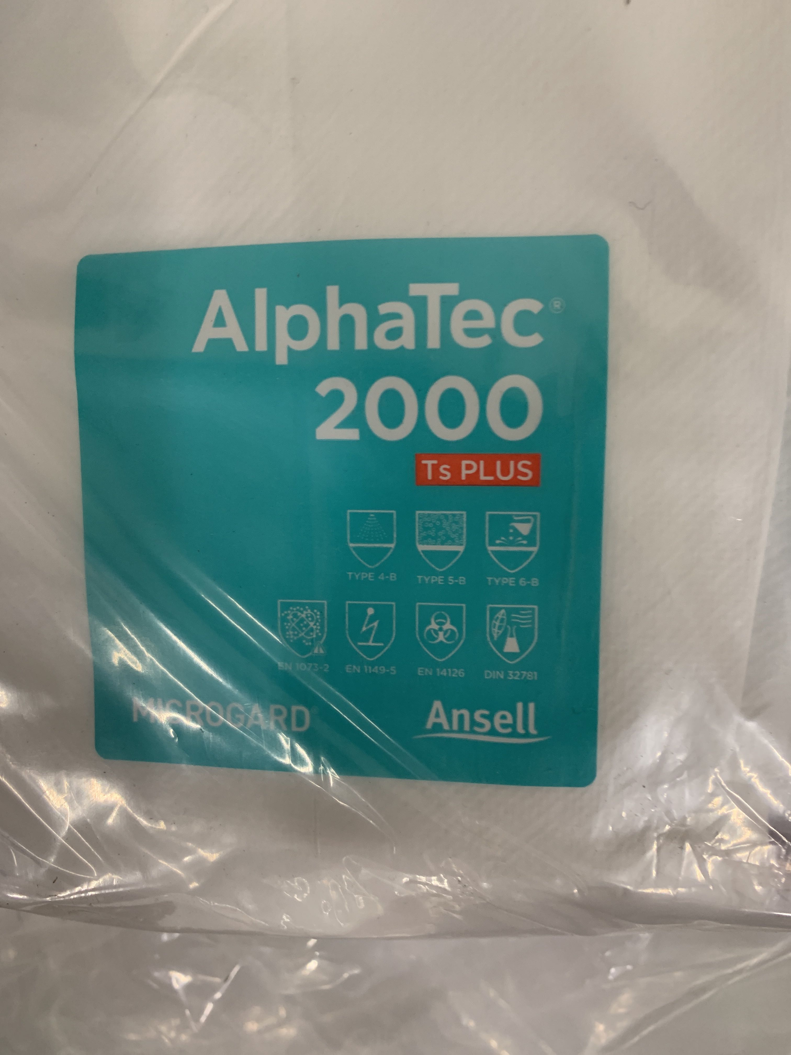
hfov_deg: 53.1
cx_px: 396
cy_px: 528
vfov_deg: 67.3
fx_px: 792
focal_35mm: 26
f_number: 1.8
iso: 100
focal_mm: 4.25
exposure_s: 1/60
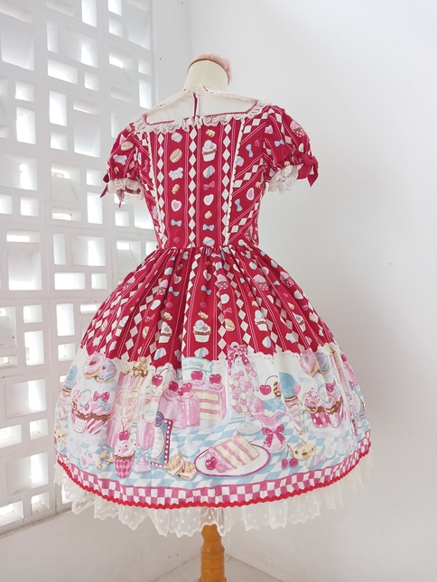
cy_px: 291
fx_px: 454
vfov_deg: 65.3
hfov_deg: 51.4
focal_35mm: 27
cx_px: 218
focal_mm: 4
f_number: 1.8
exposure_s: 1/50
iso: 100
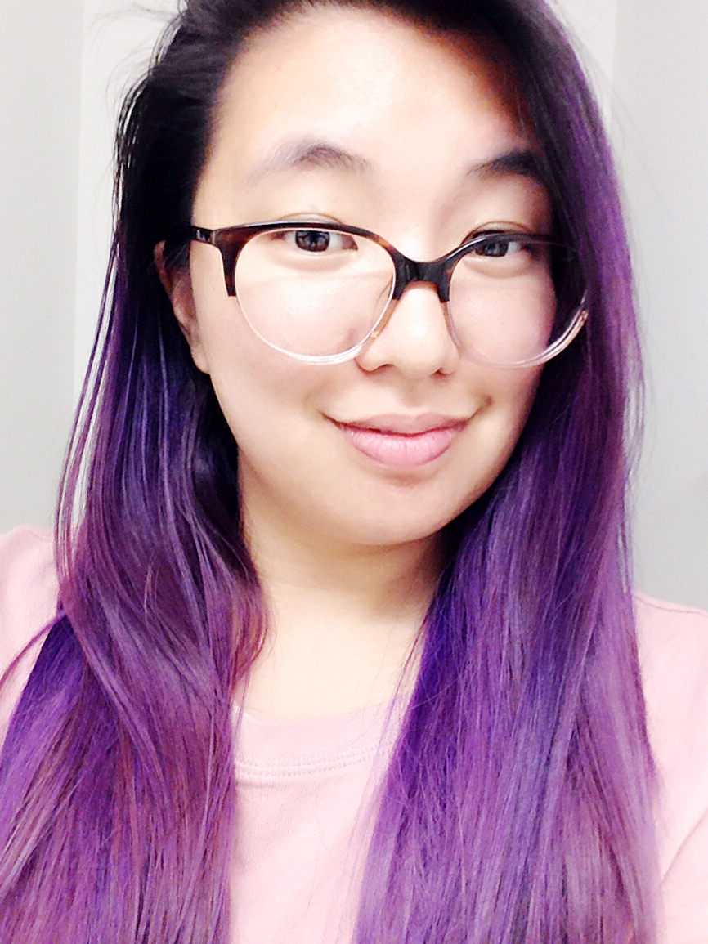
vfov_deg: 55.4
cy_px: 472
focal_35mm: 33
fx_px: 900
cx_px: 354
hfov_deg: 42.9
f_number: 2.4
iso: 125
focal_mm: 2.15
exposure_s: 1/30
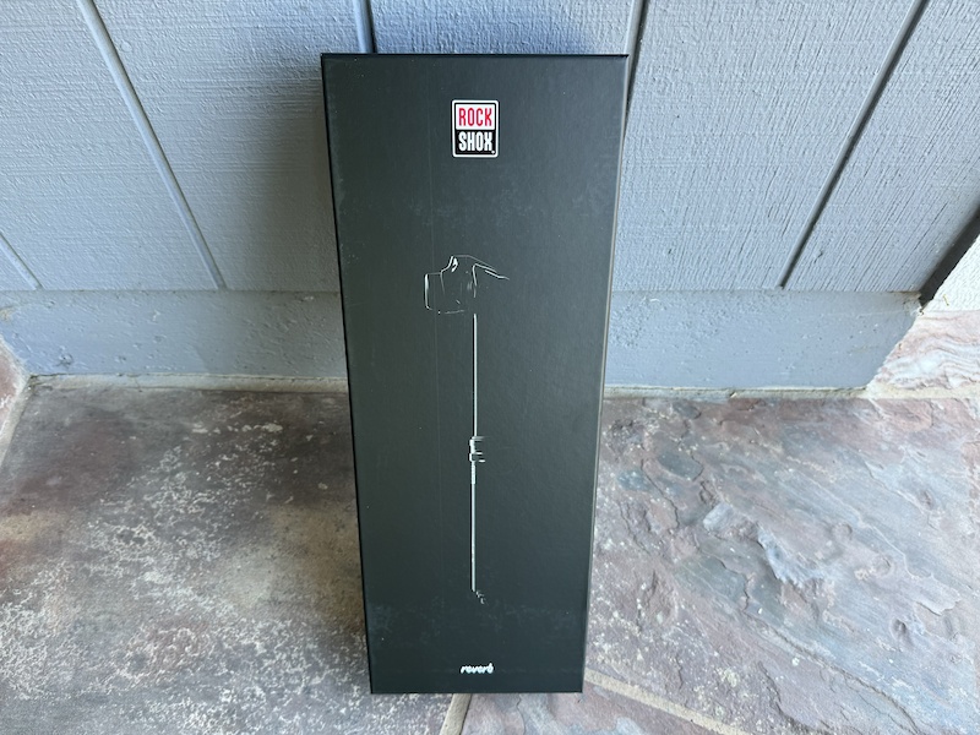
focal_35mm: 24
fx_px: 679
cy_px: 368
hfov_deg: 71.6
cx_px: 490
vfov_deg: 56.8
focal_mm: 6.76
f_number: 1.78
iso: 100
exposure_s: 1/121
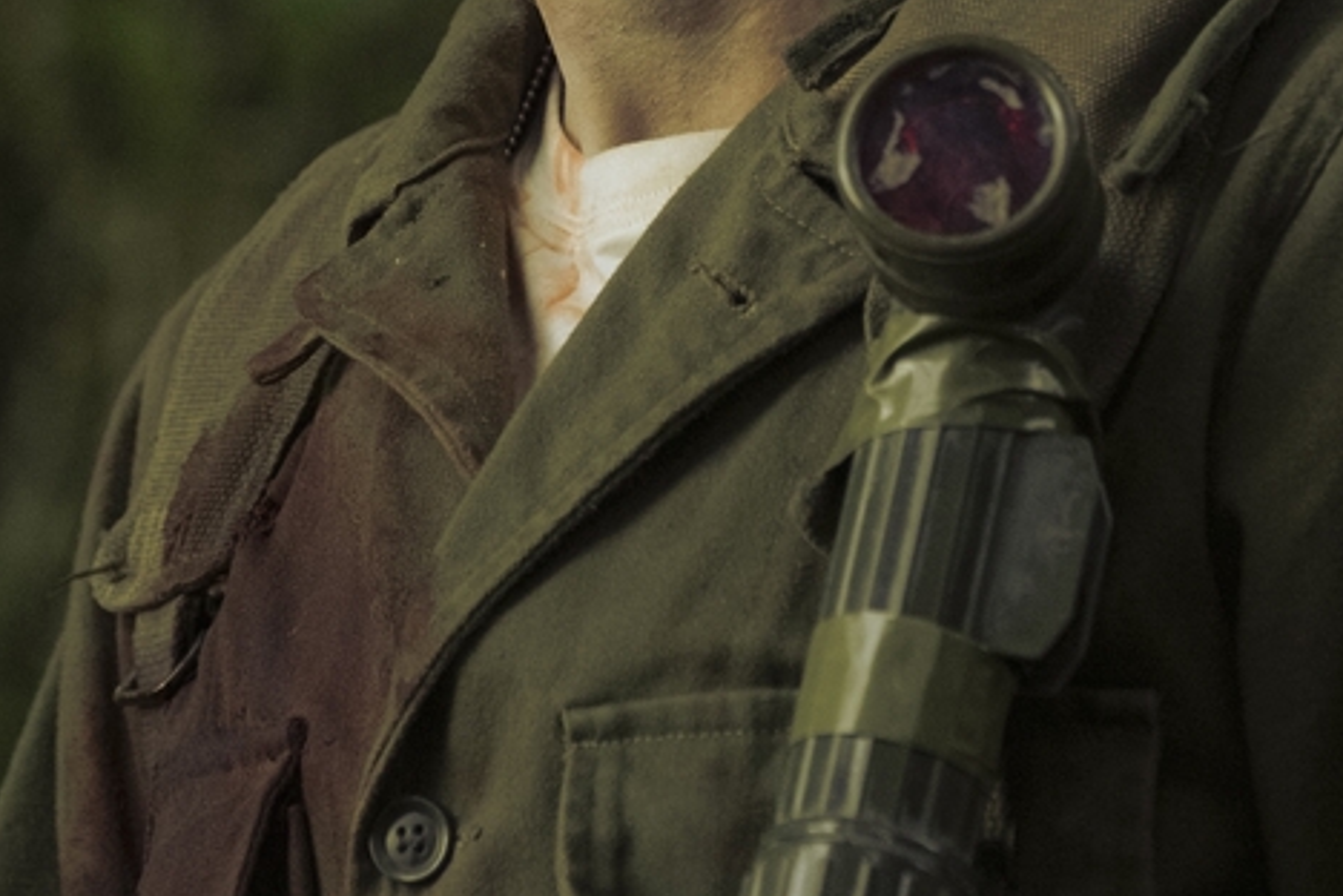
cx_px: 738
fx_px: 16450
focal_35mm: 441
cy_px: 43
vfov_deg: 3.1
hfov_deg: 4.7
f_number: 3.6
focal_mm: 119.2
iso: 3200
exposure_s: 1/125
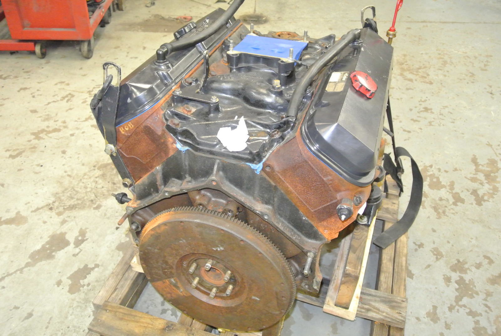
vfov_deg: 41.2
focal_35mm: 32
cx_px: 250
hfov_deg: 58.7
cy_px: 168
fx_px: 446
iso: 2200
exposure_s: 1/60
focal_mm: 12.2
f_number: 3.8
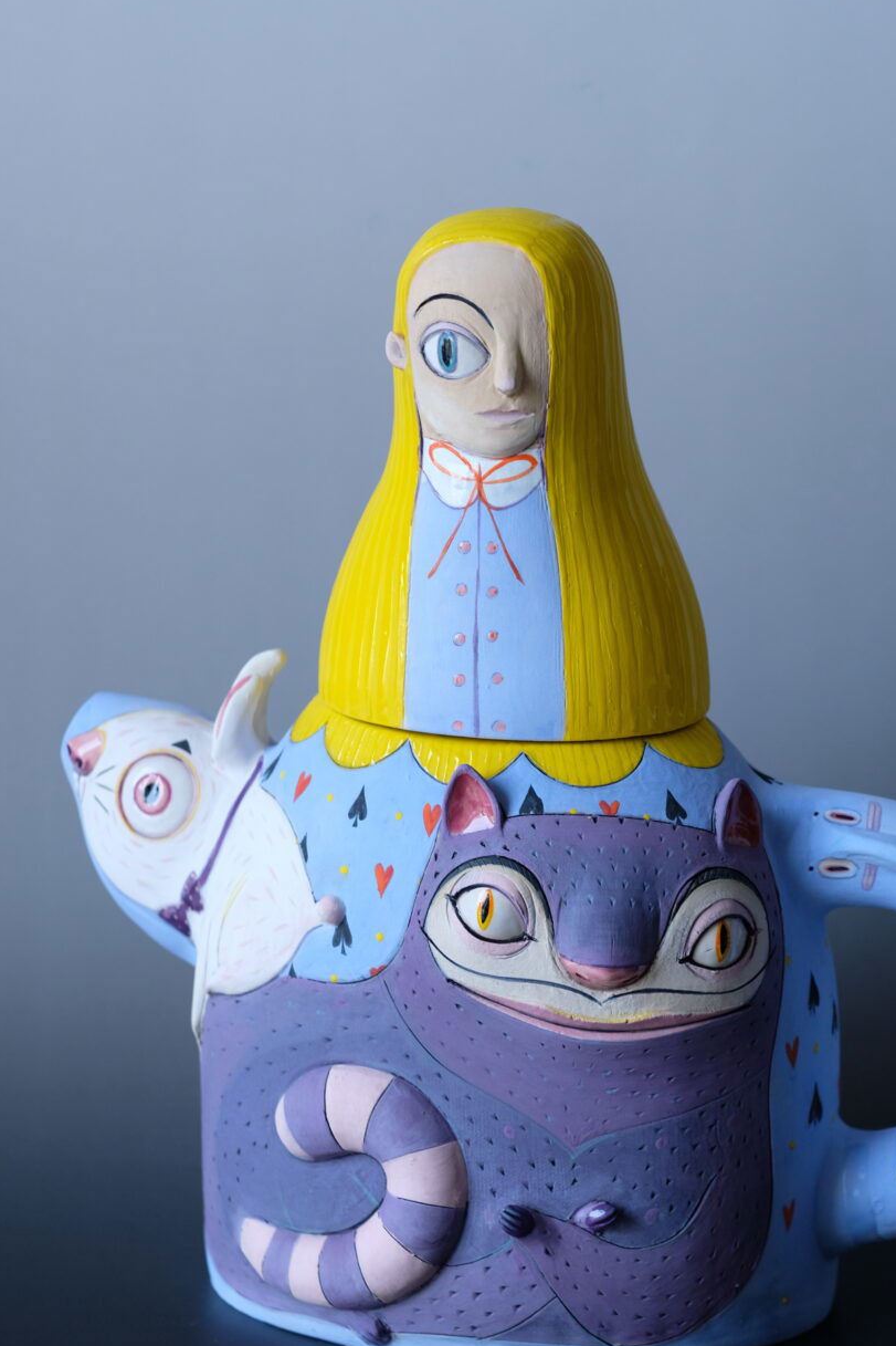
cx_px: 563
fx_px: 3958
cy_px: 784
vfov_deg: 19.3
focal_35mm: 106
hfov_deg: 12.9
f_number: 4
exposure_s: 1/125
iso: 500
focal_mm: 56
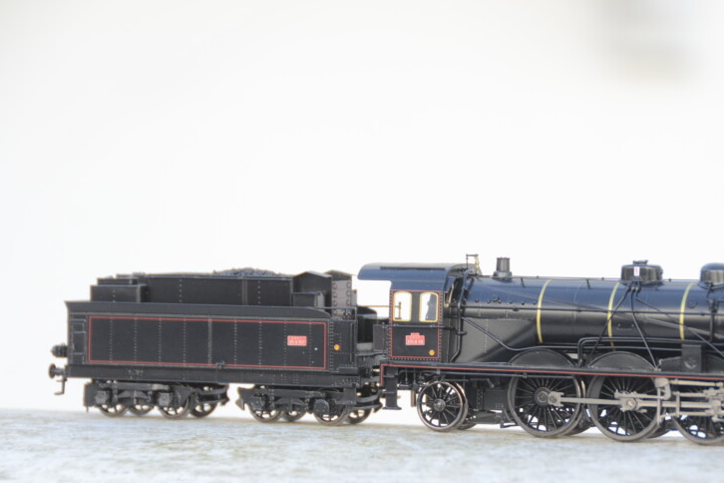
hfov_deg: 9.3
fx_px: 4458
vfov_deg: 6.2
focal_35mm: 222
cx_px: 475
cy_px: 311
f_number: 5.3
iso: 500
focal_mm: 105
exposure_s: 1/250
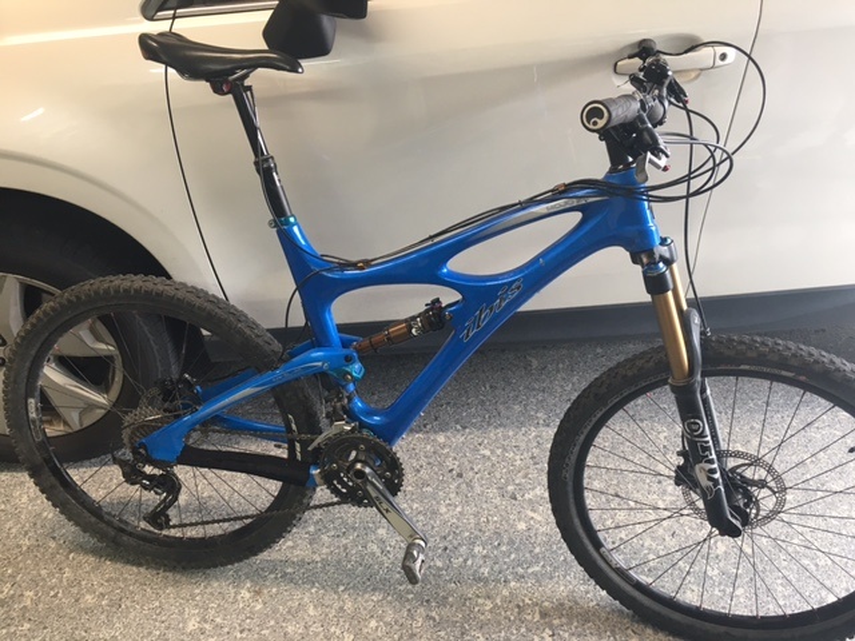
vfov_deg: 48.2
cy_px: 320
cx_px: 428
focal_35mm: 29
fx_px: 716
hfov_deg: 61.7
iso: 80
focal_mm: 4.15
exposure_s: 1/30
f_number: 2.2
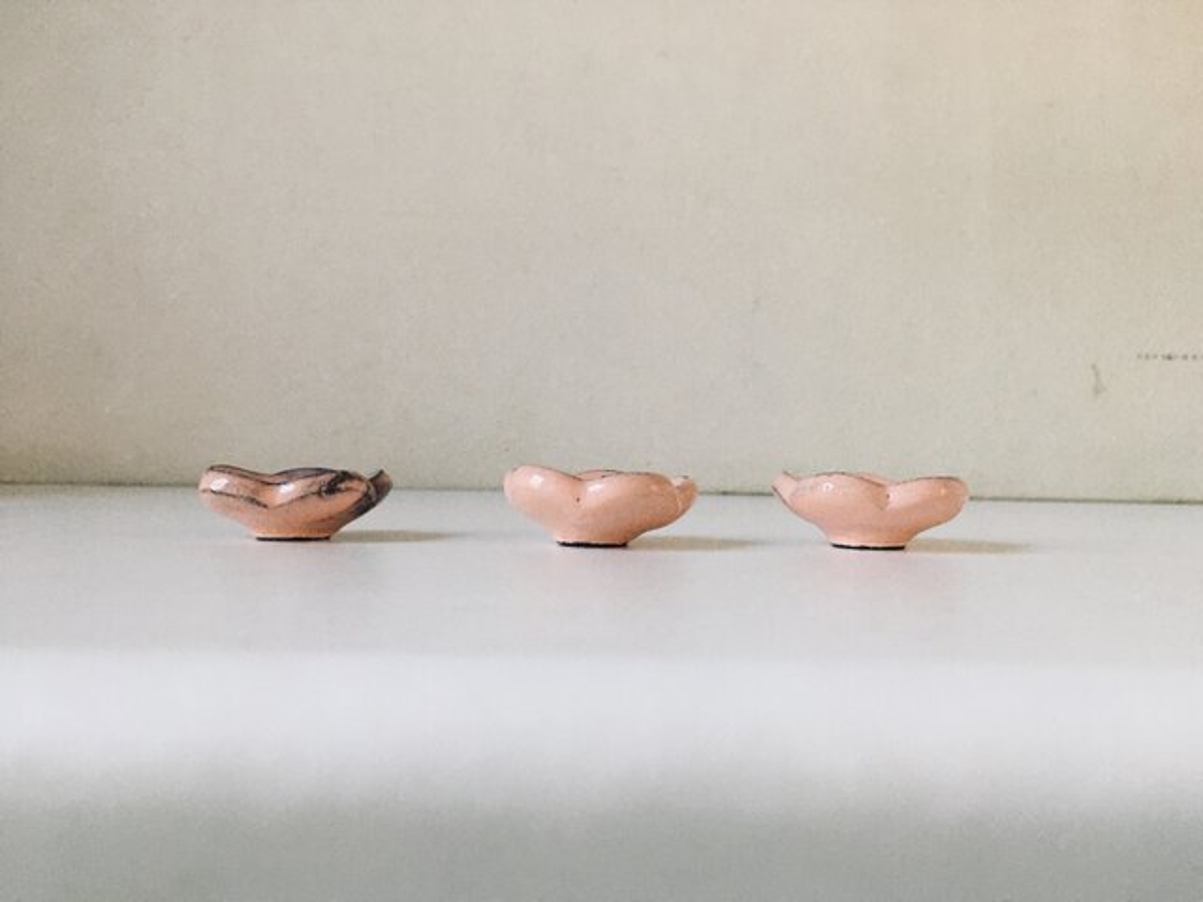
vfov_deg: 48.2
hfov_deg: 61.7
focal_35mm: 29
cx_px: 602
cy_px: 451
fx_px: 1008
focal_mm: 4.15
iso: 40
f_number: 2.2
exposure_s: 1/30
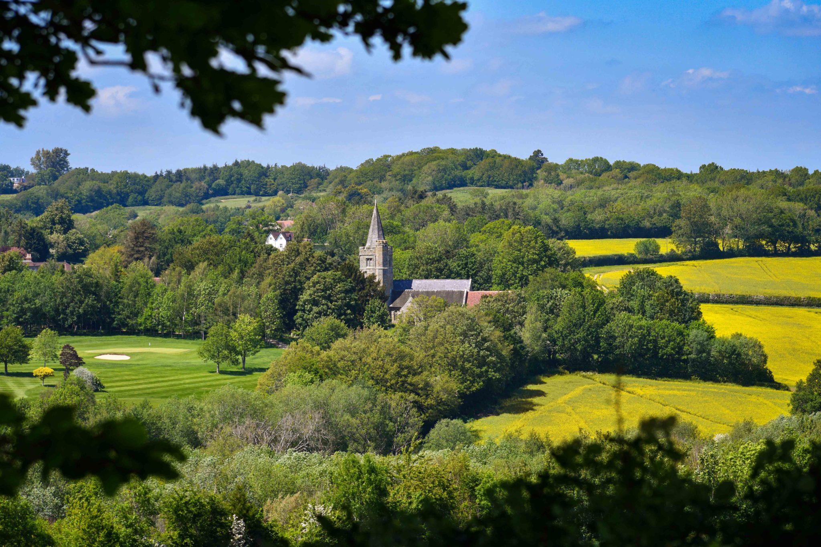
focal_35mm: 138
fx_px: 3147
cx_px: 410
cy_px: 274
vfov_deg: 9.9
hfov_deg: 14.9
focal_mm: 92
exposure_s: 1/320
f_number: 9
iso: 100
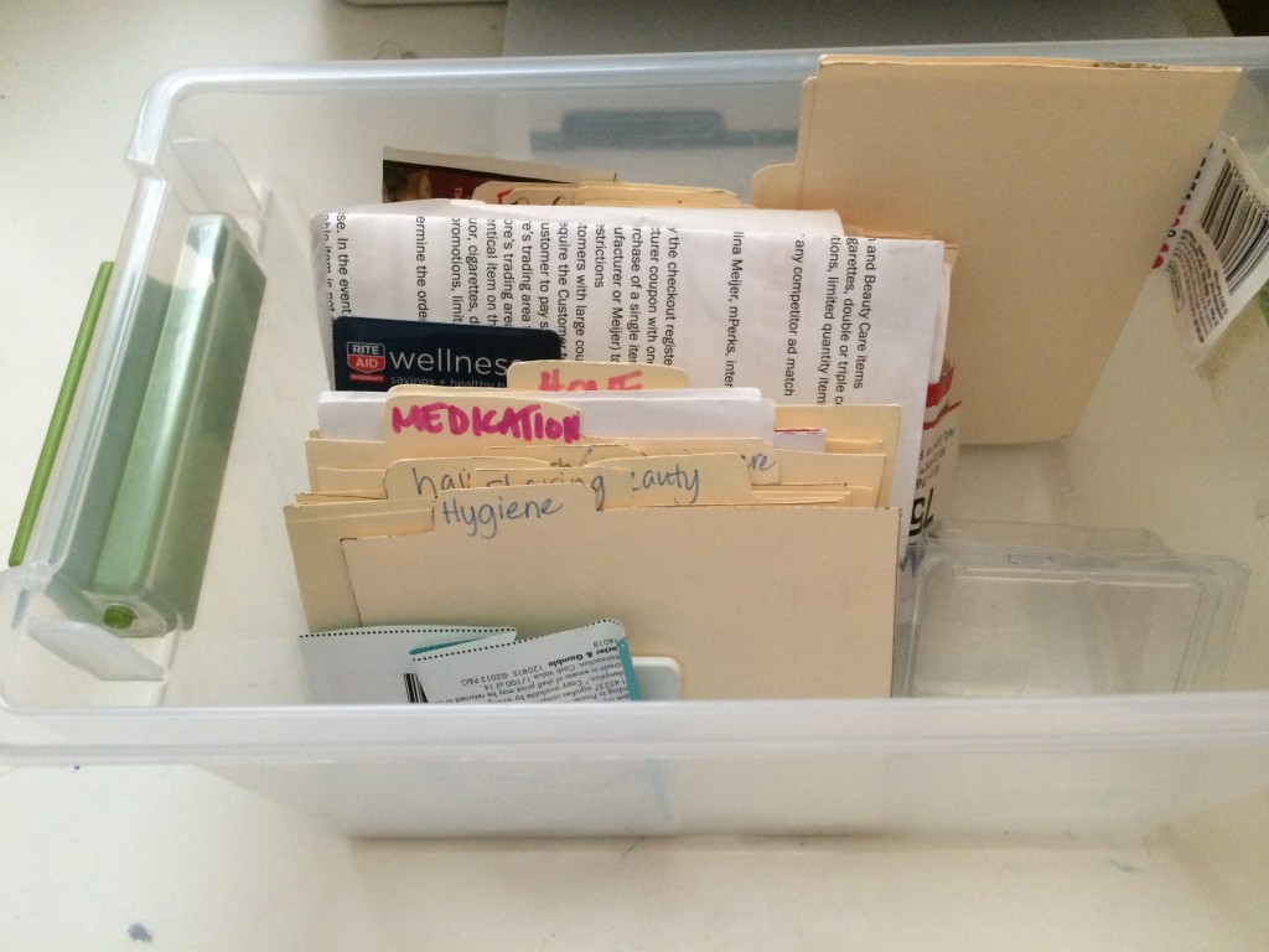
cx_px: 634
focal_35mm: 29
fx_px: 1063
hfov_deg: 61.7
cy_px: 476
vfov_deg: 48.2
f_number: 2.2
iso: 200
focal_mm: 4.15
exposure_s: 1/30
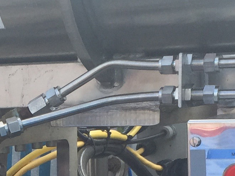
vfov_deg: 10.0
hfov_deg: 13.6
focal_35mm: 143
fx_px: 970
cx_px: 6
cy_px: 281
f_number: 2.2
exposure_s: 1/507
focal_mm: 4.15
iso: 32
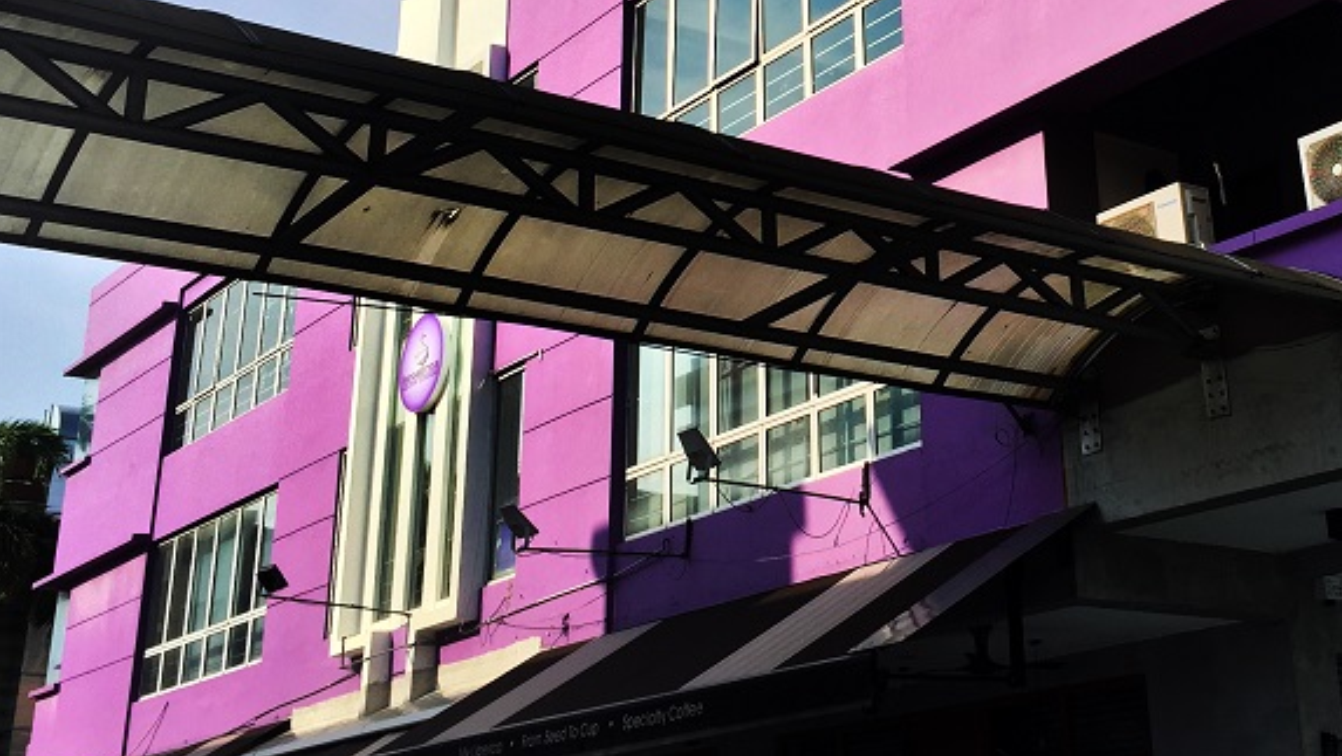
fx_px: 1923
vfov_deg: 21.7
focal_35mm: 54
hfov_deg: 38.1
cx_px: 885
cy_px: 55
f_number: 2.2
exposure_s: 1/1582
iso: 32
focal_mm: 4.15
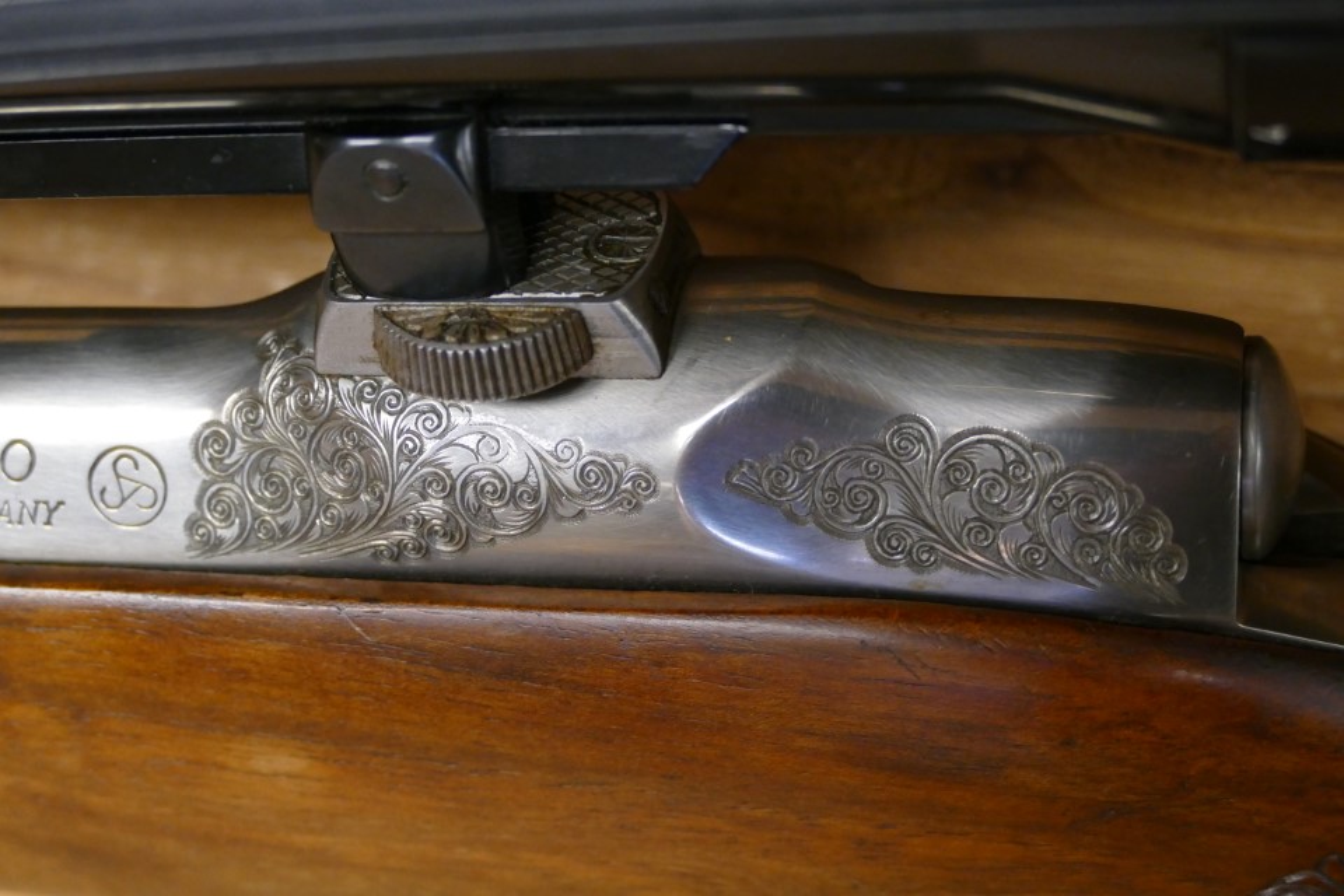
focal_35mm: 71
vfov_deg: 19.2
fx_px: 2650
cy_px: 448
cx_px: 672
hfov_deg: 28.5
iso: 1600
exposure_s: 1/80
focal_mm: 25.96
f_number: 3.7
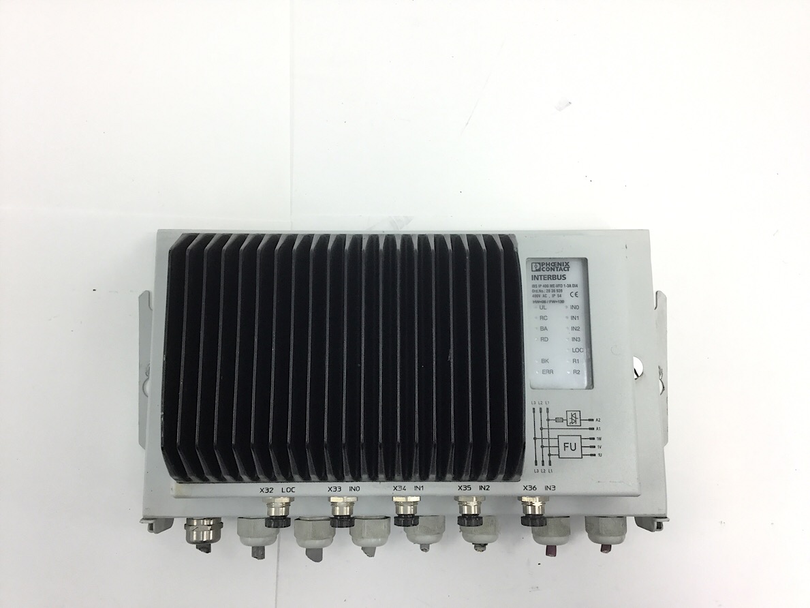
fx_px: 725
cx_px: 405
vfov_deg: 45.4
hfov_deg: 58.3
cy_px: 304
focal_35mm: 31
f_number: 2.4
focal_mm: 3.3
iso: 32
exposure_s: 1/33
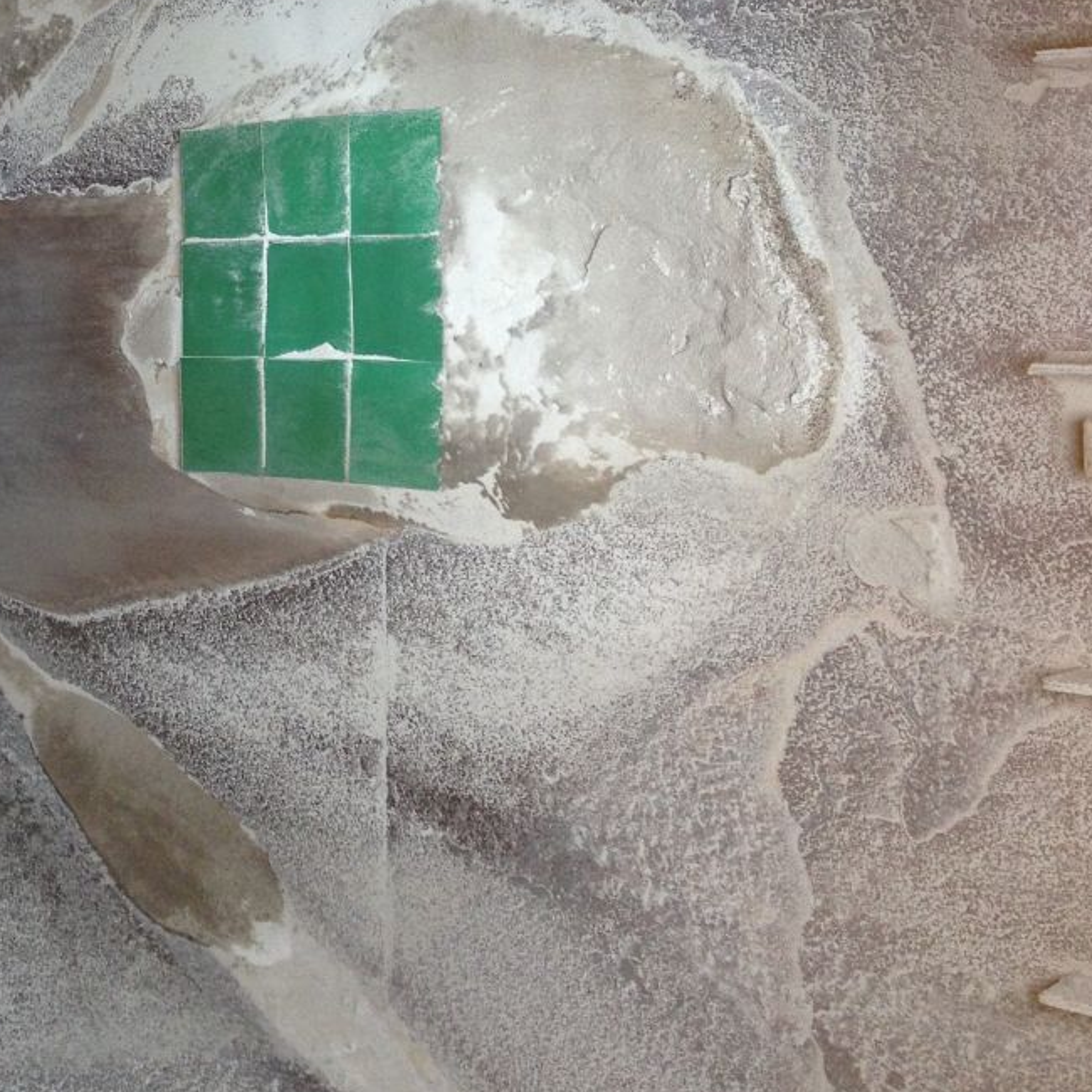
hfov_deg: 26.1
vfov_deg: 25.9
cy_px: 187
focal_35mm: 65
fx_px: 2320
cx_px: 269
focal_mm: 4.28
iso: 80
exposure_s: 1/120
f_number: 2.4
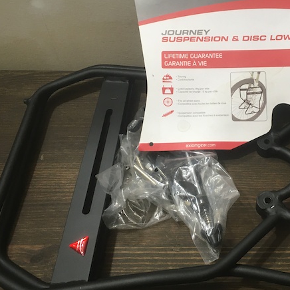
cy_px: 119
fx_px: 445
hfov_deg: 35.3
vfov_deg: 36.0
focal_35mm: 47
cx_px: 218
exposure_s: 1/30
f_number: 2.2
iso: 80
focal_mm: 4.15
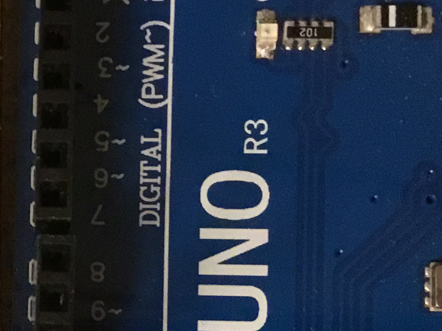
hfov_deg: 16.8
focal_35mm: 111
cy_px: 332
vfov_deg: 13.2
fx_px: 1417
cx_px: -127
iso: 200
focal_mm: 3.3
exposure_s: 1/20
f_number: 2.4
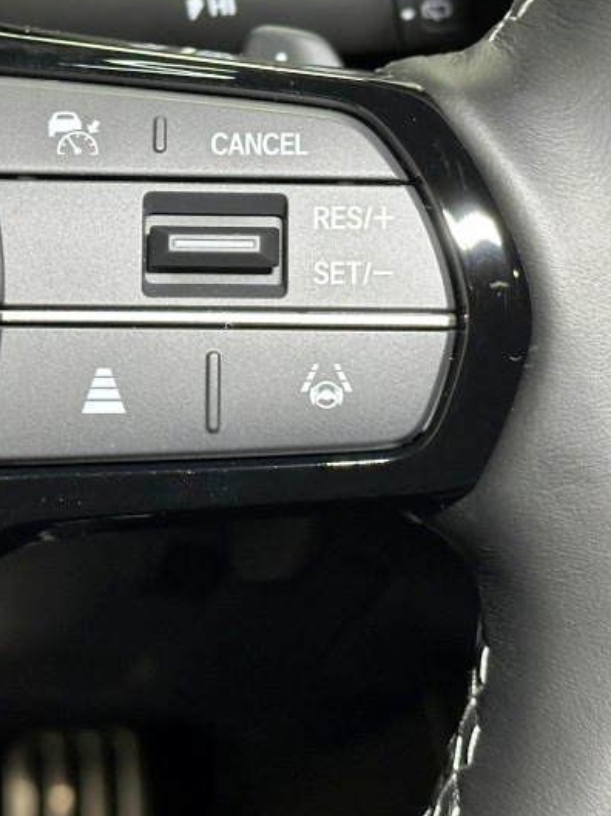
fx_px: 2191
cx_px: 218
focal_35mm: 93
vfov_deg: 21.0
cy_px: 275
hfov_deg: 15.8
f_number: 1.78
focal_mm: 6.86
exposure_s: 1/40
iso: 400
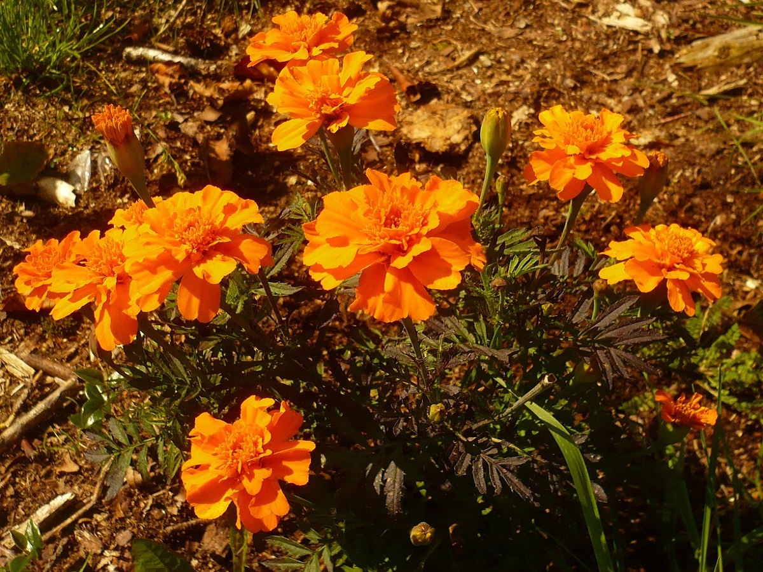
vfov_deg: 40.7
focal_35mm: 35
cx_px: 382
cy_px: 286
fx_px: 771
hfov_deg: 52.6
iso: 100
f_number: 8
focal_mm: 5.8
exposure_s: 1/250
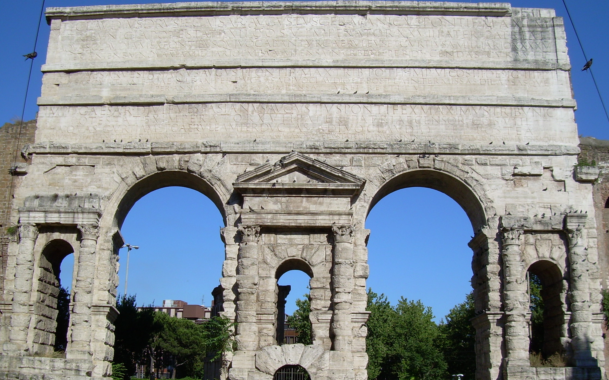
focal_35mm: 41
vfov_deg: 31.2
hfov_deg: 48.2
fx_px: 680
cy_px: 205
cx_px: 301
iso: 50
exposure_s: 1/648
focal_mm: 6.3
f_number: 4.6
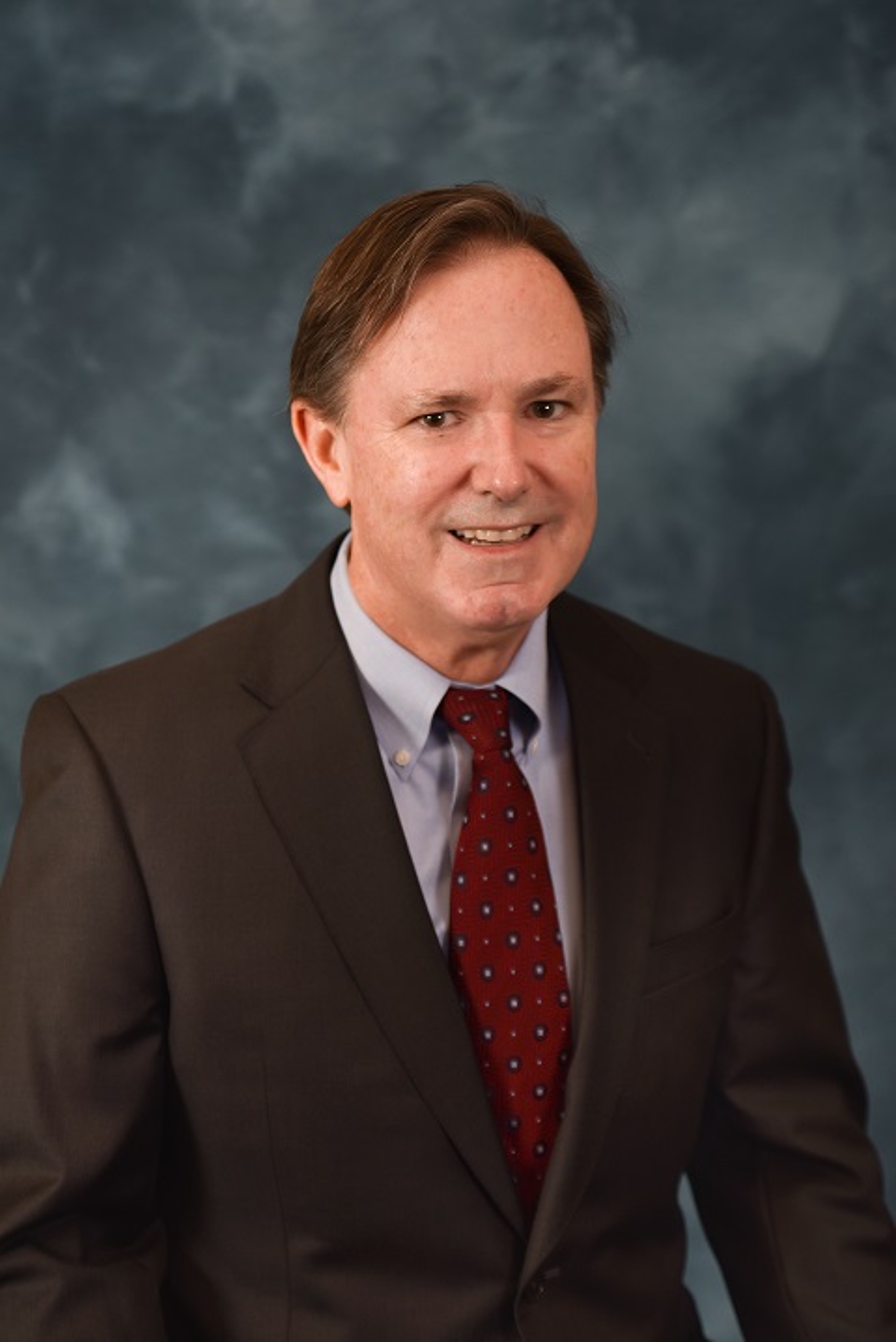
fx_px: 2238
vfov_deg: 33.4
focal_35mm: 60
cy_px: 671
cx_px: 448
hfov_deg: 22.6
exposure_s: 1/100
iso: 100
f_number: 4
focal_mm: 60
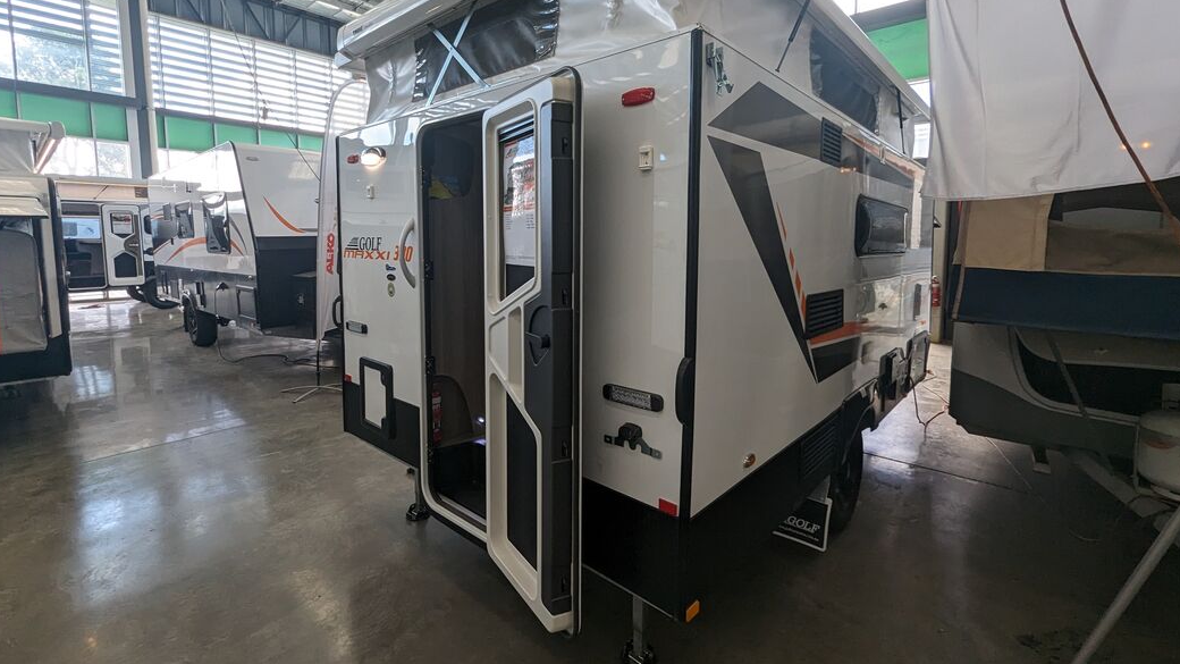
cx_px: 595
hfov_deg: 103.0
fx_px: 469
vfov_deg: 70.1
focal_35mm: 15
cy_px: 281
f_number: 2.2
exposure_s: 1/128
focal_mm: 1.95
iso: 109
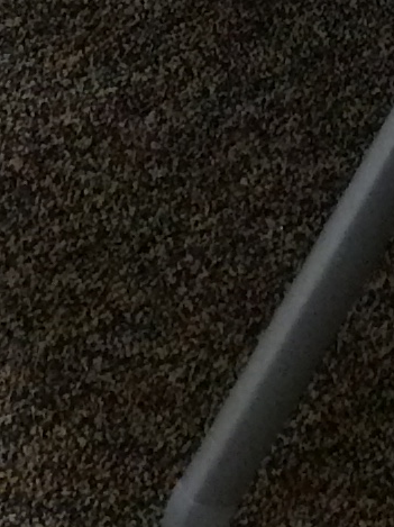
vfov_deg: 8.0
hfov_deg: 7.2
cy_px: -1196
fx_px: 3070
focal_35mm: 202
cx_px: 579
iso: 64
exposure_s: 1/30
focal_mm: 4.15
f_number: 2.2
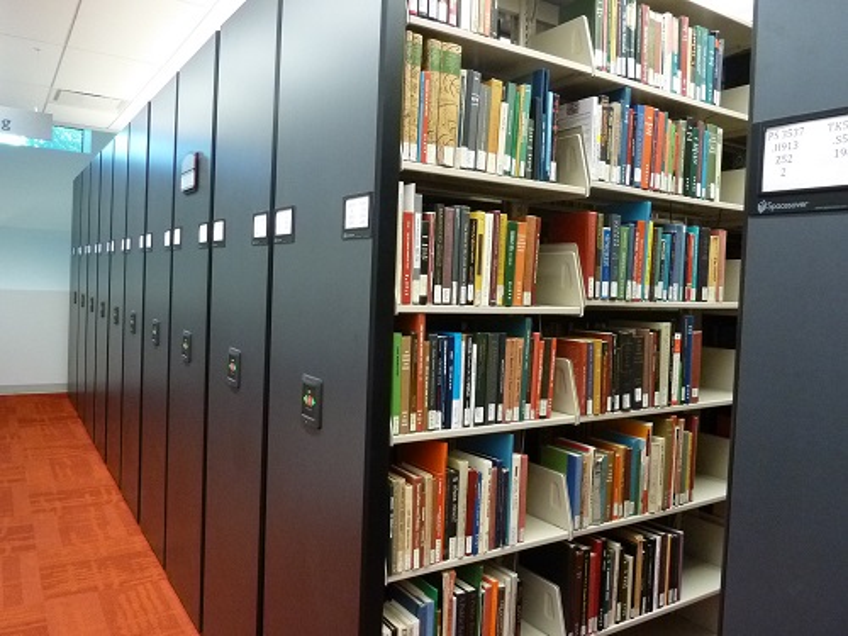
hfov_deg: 65.3
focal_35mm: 27
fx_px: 661
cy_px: 318
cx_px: 424
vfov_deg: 51.4
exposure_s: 1/25
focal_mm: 4.4
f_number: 3.3
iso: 400
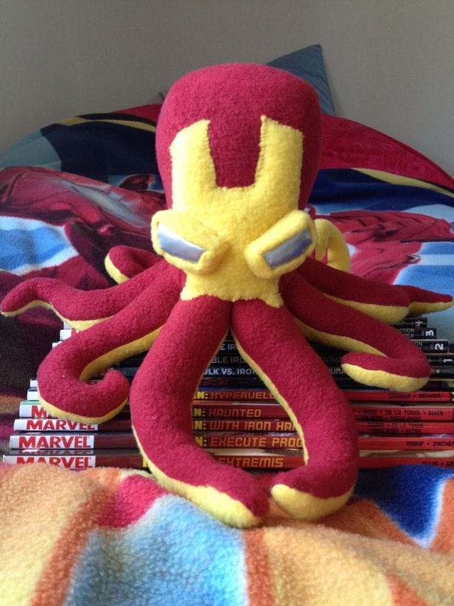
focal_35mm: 35
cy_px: 303
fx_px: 612
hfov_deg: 40.7
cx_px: 227
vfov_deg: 52.6
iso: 200
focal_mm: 4.28
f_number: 2.4
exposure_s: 1/20
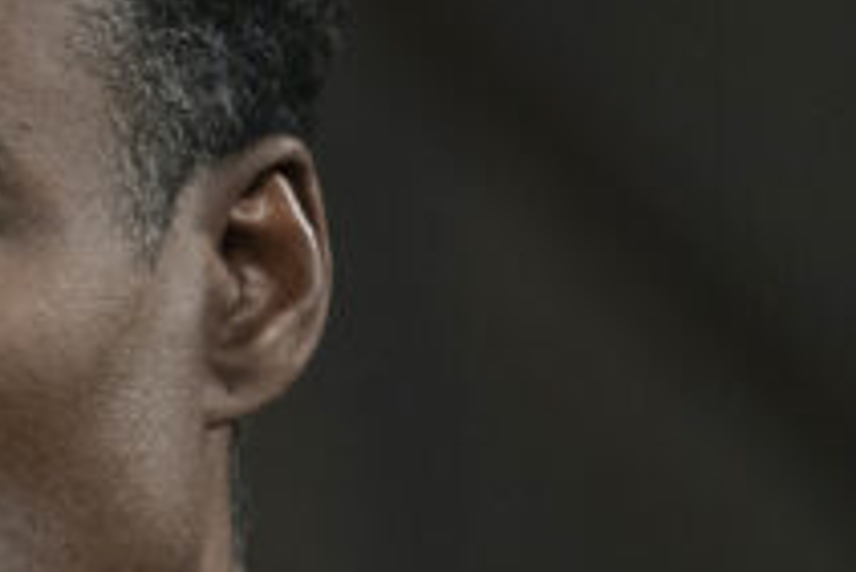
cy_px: 657
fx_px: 17536
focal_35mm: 737
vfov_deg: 1.9
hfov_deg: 2.8
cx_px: -446
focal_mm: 173
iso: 5000
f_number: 2.8
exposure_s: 1/200
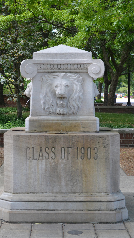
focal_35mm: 79
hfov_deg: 15.3
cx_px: 63
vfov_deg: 26.8
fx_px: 499
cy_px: 120
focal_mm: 50
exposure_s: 1/500
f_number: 5.6
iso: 1000
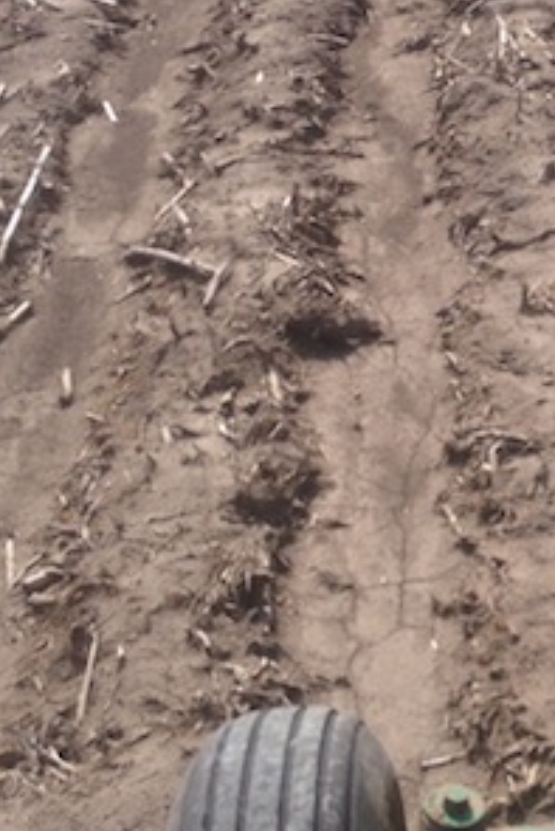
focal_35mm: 93
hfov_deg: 14.5
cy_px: 231
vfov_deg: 21.7
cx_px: 561
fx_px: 2148
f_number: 2.4
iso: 50
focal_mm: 4.12
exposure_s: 1/1595
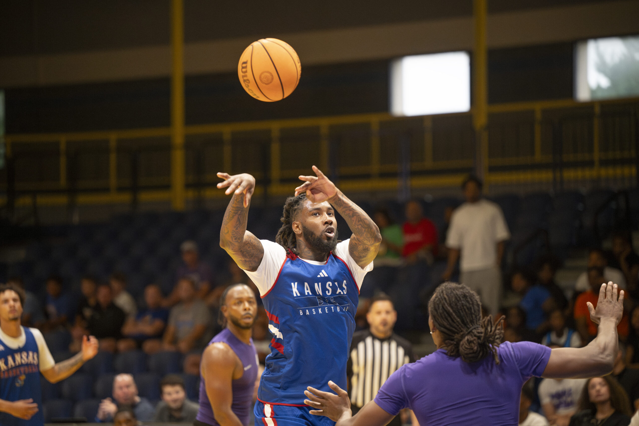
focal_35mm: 155
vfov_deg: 8.9
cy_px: 213
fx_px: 2751
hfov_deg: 13.2
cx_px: 320
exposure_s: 1/1250
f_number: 2.8
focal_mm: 155
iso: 5000
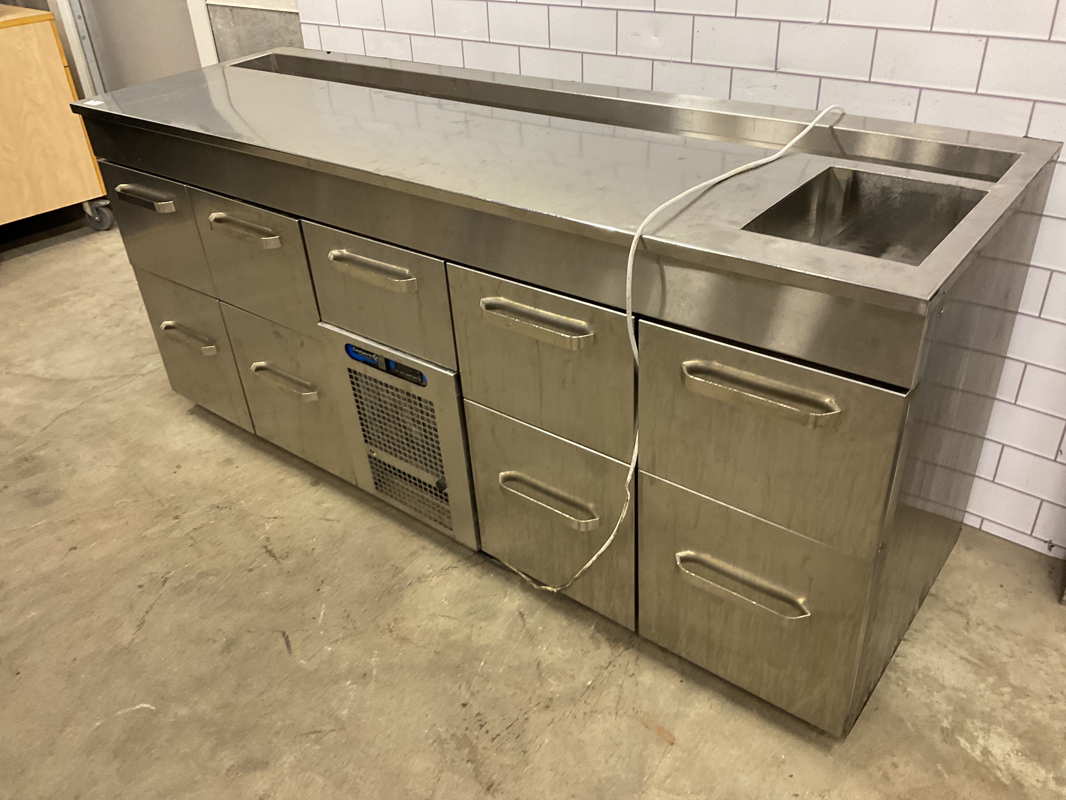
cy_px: 400
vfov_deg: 48.2
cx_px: 533
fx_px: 893
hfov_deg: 61.7
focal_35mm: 29
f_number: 1.8
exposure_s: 1/50
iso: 125
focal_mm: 3
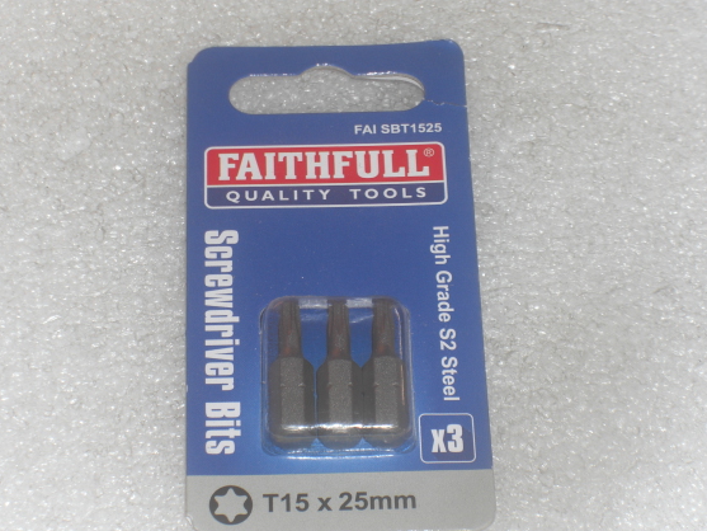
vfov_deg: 11.3
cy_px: 286
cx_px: 319
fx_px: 2676
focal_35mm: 131
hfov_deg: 15.0
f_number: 5.1
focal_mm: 23.7
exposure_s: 1/60
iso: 80
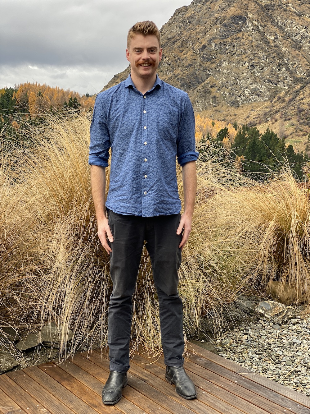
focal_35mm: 52
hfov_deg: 28.0
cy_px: 207
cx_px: 155
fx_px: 621
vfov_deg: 36.8
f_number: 2
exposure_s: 1/134
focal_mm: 6
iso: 20
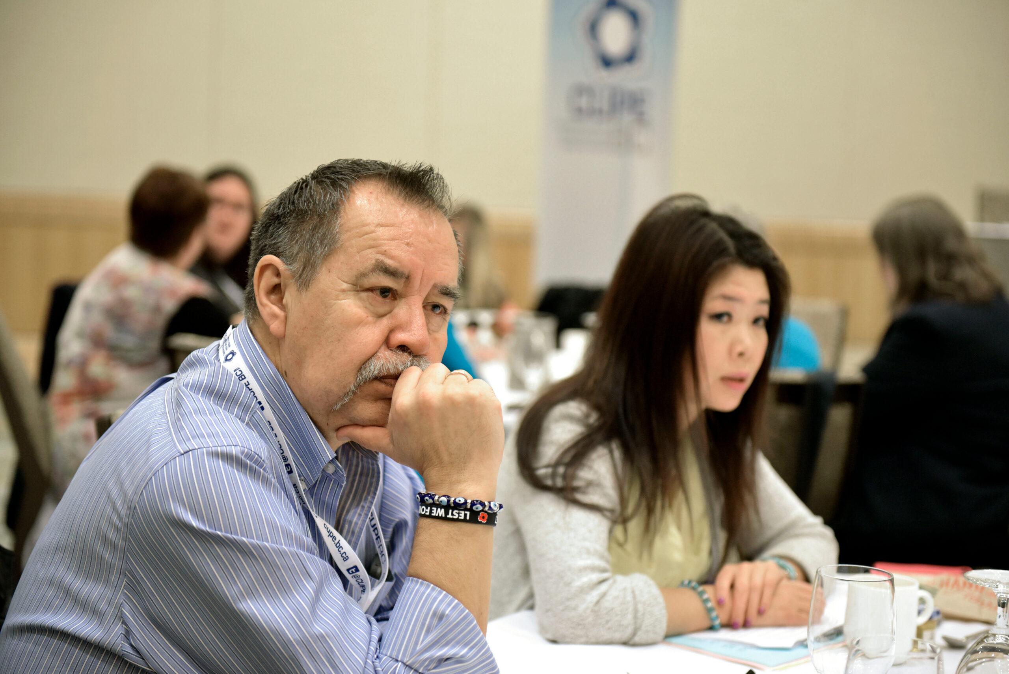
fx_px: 1963
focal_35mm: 70
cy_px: 337
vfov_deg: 19.5
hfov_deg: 28.8
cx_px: 504
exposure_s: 1/100
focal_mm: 70
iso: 4000
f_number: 3.2
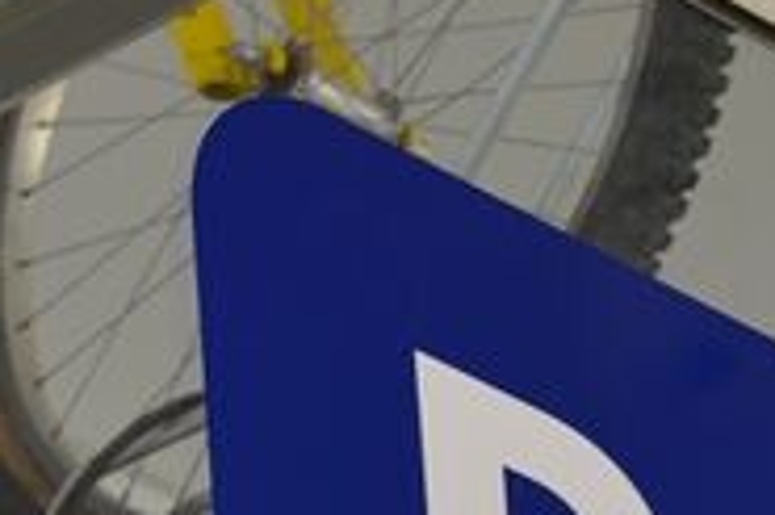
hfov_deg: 4.2
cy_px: 1026
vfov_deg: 2.8
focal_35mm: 494
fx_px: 10625
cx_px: 1232
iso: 100
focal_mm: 122
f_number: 8
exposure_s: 1/25
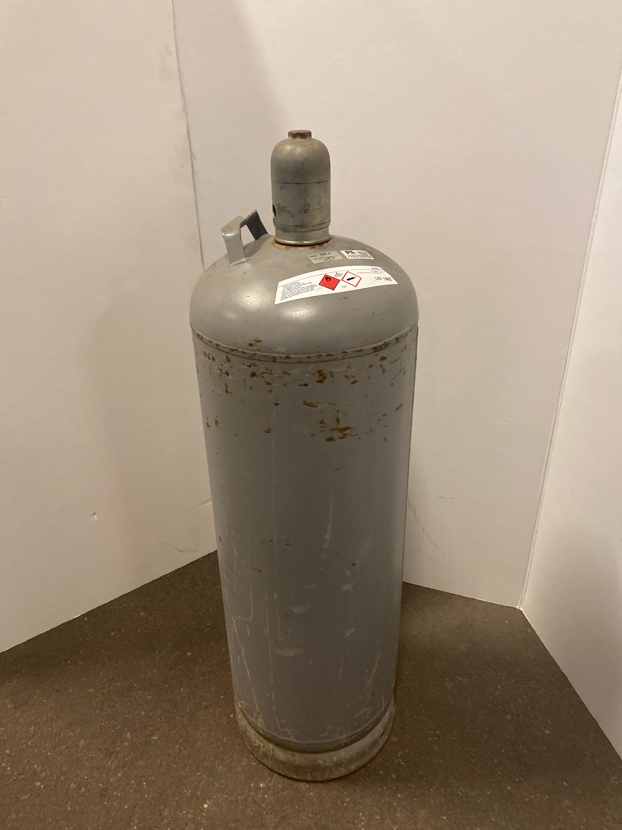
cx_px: 311
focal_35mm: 26
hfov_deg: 53.1
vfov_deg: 67.3
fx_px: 623
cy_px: 415
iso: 320
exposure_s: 1/33
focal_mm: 4.25
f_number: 1.8
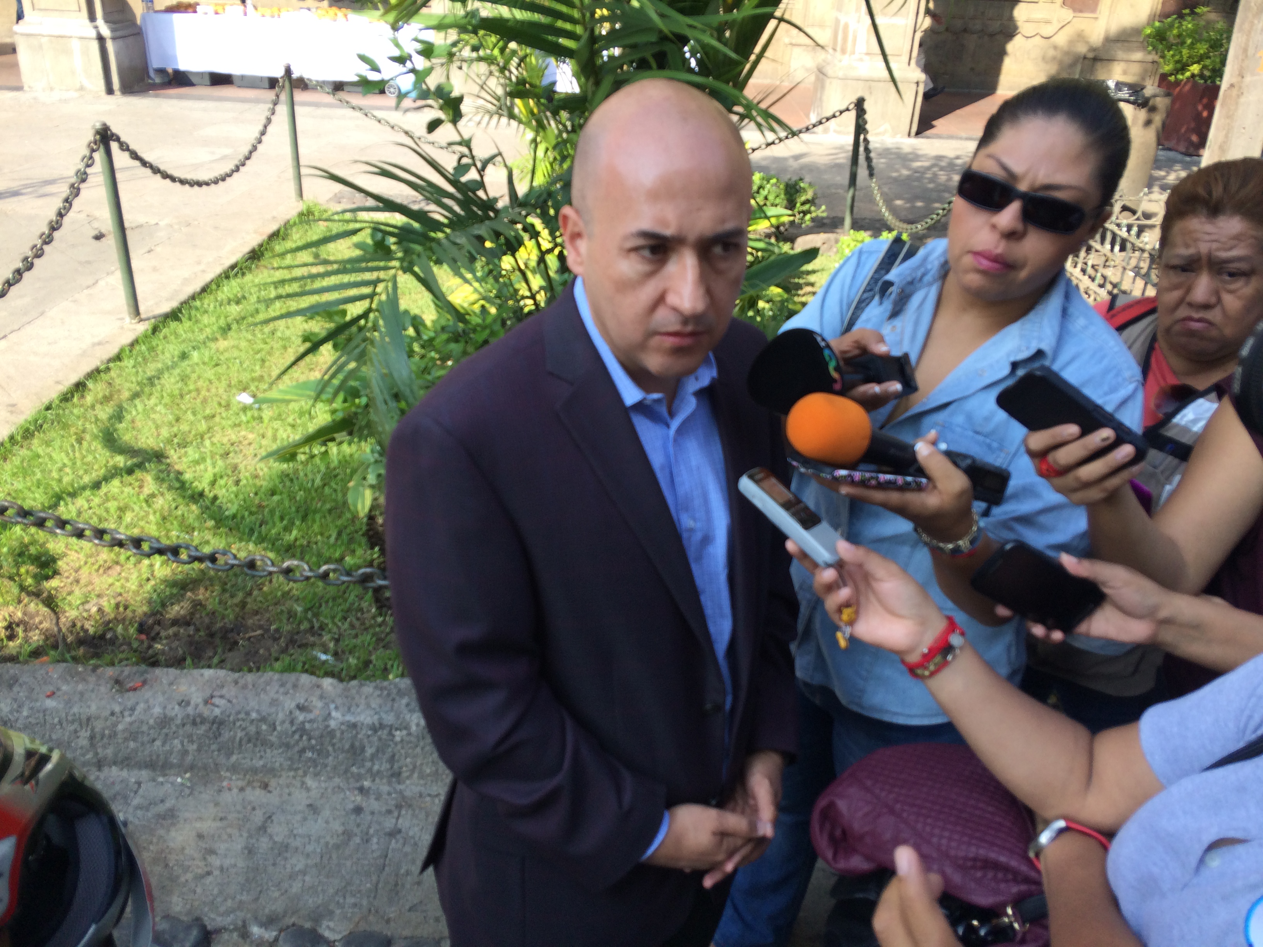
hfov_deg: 60.0
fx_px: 1095
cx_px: 632
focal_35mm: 30
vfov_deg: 46.8
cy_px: 474
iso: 32
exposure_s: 1/427
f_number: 2.2
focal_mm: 4.12
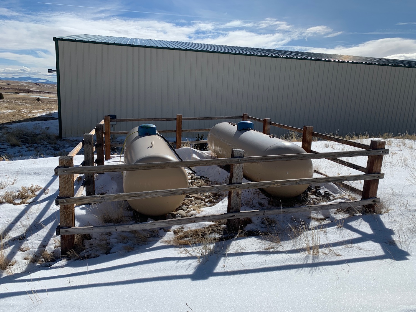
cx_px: 208
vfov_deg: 53.1
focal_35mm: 26
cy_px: 156
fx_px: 312
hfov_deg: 67.3
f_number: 1.8
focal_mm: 4.25
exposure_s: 1/5405
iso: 25
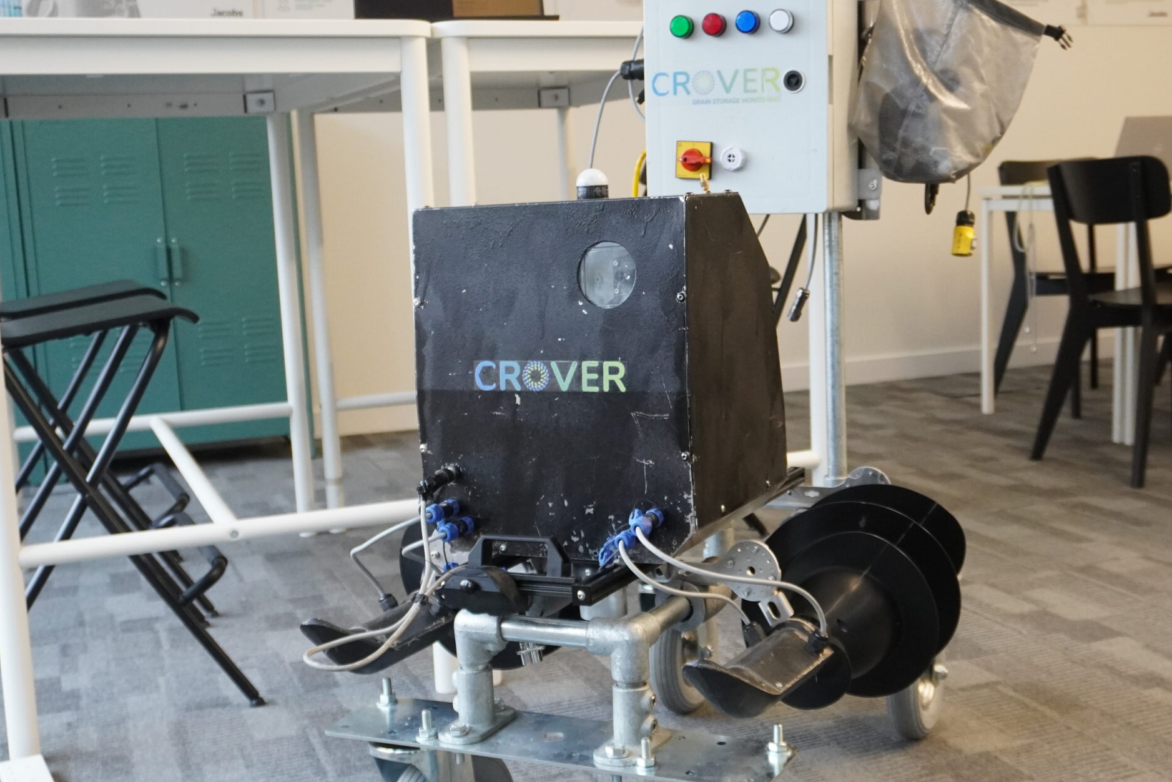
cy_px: 414
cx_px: 661
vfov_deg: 29.9
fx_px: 1465
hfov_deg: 43.5
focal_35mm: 45
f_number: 4
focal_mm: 22
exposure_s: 1/160
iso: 2500
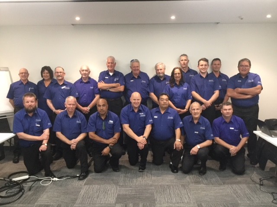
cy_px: 104
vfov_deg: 45.4
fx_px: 248
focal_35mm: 31
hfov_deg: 58.4
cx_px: 138
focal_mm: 3.3
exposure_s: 1/33
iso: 200
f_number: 2.4
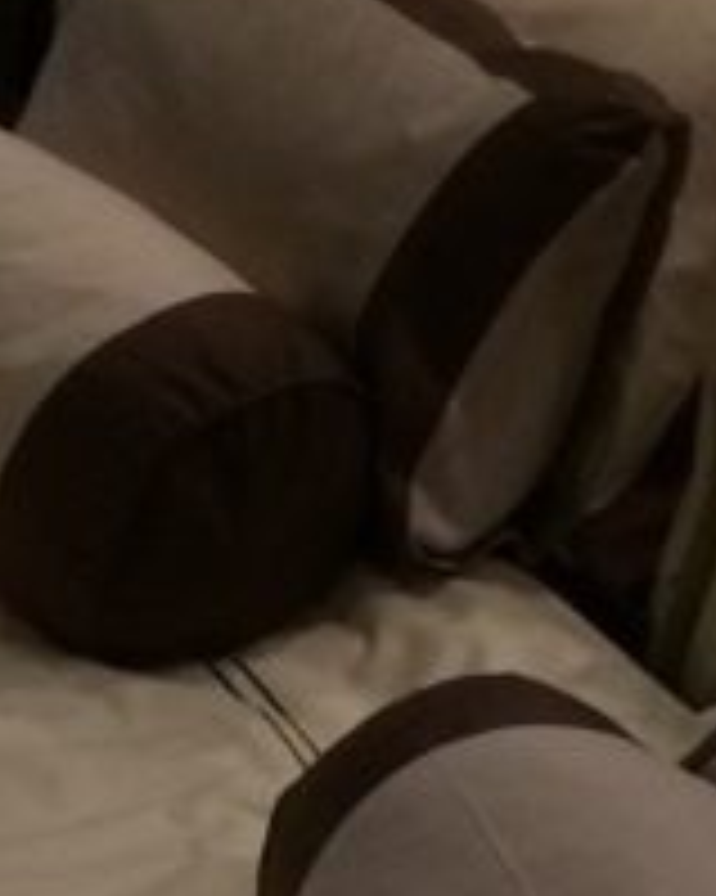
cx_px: 32
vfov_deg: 12.4
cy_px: 797
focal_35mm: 155
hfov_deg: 9.9
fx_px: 4109
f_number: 2.2
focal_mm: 4.15
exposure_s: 1/20
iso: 320
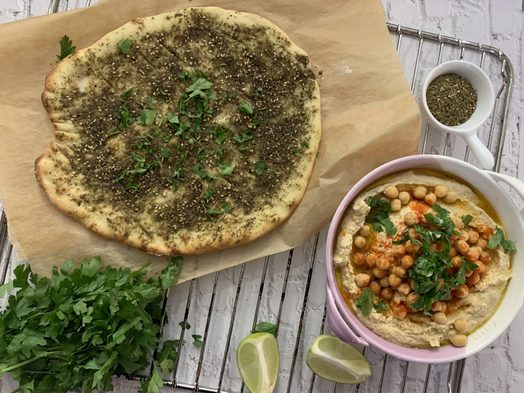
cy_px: 196
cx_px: 262
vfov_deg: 53.1
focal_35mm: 26
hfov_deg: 67.3
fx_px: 394
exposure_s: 1/50
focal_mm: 4.25
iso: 320
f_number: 1.8
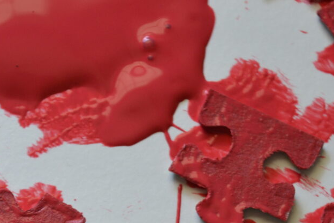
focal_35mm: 192
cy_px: 266
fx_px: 1781
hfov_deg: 10.7
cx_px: 79
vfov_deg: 7.1
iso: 400
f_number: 5.6
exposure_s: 1/80
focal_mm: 52
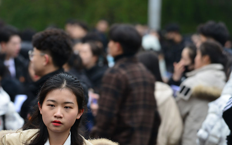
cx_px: 73
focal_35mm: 340
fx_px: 2150
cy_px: 103
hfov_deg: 6.2
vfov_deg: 3.9
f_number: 5.6
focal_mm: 230
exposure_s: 1/80
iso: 400
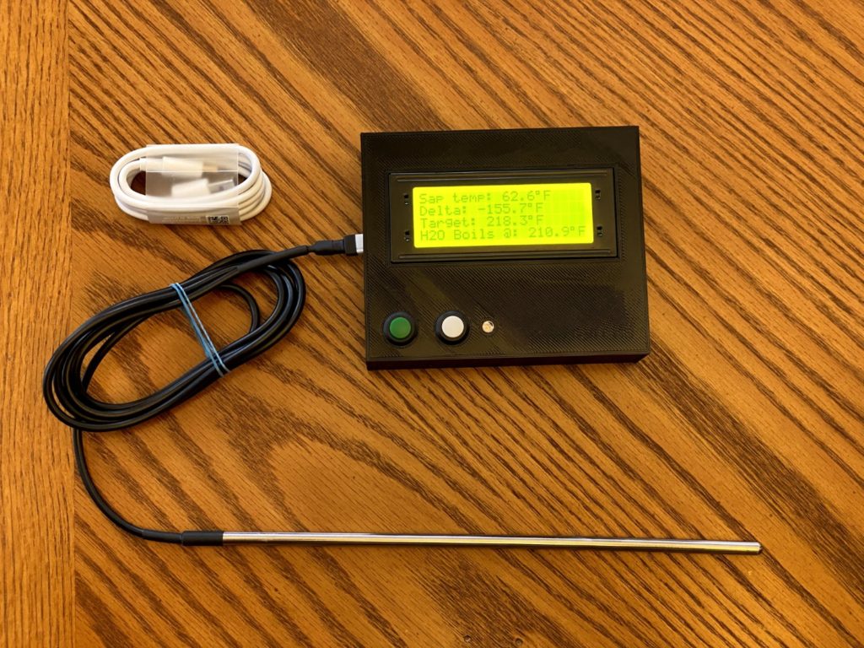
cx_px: 432
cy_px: 324
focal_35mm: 52
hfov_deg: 36.8
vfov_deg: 28.0
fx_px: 1298
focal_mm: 6
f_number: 2
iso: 200
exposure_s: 1/60
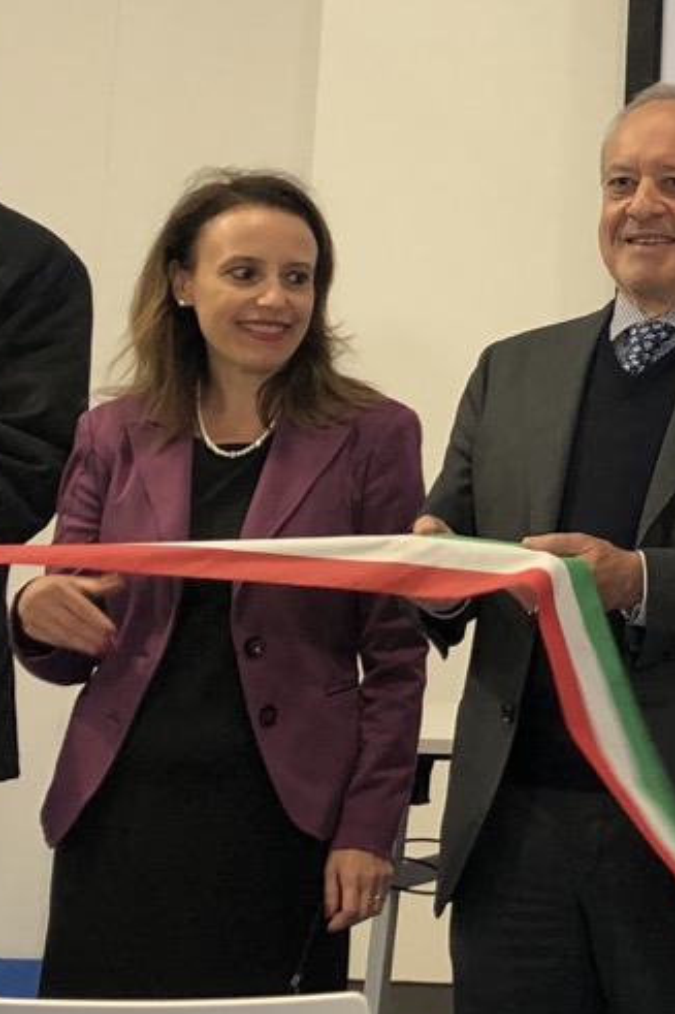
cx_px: 1187
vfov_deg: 22.5
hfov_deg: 13.8
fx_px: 2505
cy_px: 185
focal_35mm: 89
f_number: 1.8
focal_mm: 4
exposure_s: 1/50
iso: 100
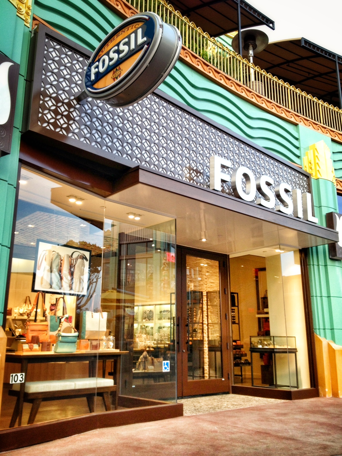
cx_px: 171
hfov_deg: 40.7
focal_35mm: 35
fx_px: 461
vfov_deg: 52.6
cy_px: 228
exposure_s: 1/60
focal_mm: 4.28
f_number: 2.4
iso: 64
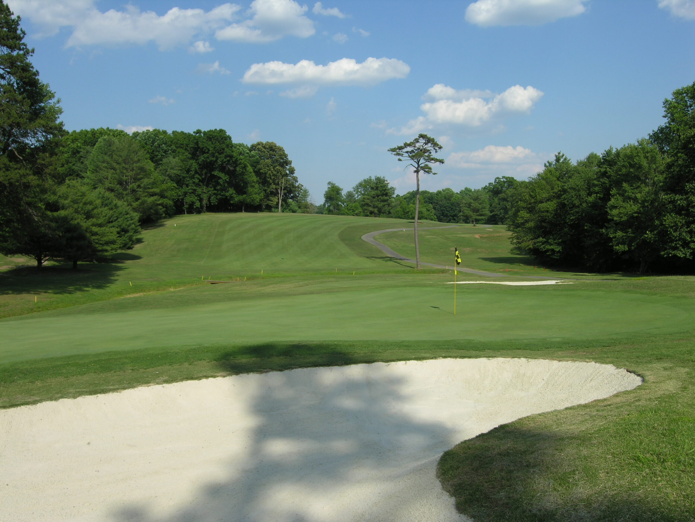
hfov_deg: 60.0
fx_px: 602
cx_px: 348
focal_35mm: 30
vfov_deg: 46.8
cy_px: 261
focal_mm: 7.5
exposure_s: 1/274
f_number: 6.2
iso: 50
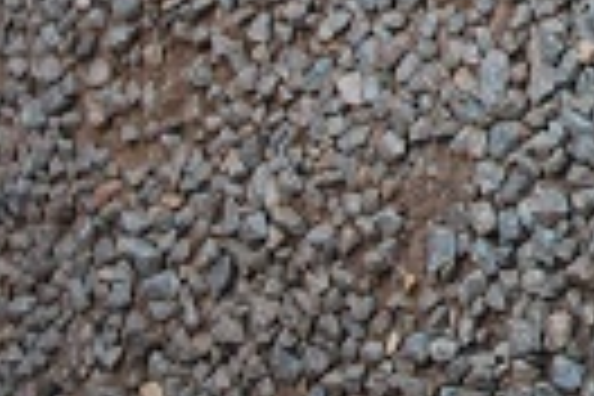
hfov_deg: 14.3
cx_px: 1130
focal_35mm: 123
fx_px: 2029
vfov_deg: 10.5
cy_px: -295
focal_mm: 18
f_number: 5
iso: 200
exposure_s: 1/100
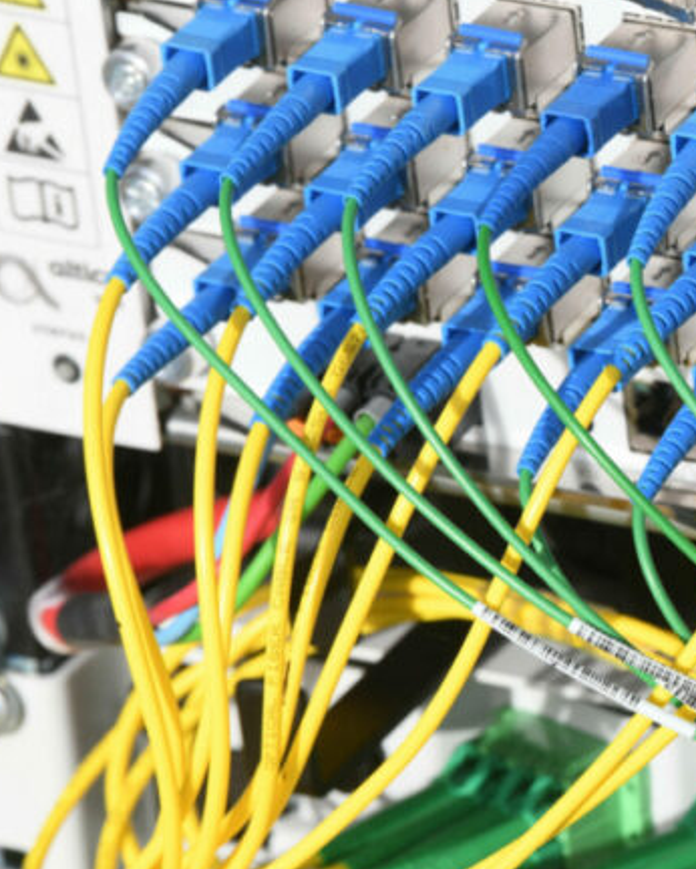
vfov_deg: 4.3
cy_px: 629
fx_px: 11450
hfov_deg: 3.5
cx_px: 968
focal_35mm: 445
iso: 320
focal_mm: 200
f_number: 10
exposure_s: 1/250
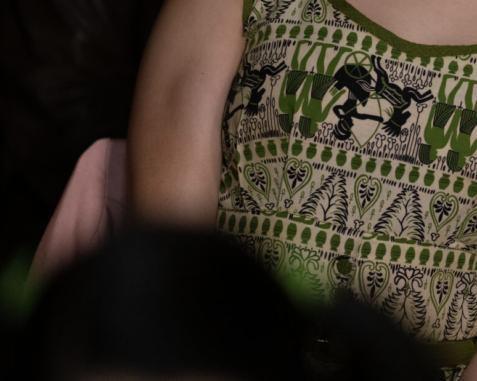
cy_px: 43
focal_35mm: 419
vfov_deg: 3.7
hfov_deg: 4.6
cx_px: 707
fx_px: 5914
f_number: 2
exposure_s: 1/100
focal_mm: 135
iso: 1250
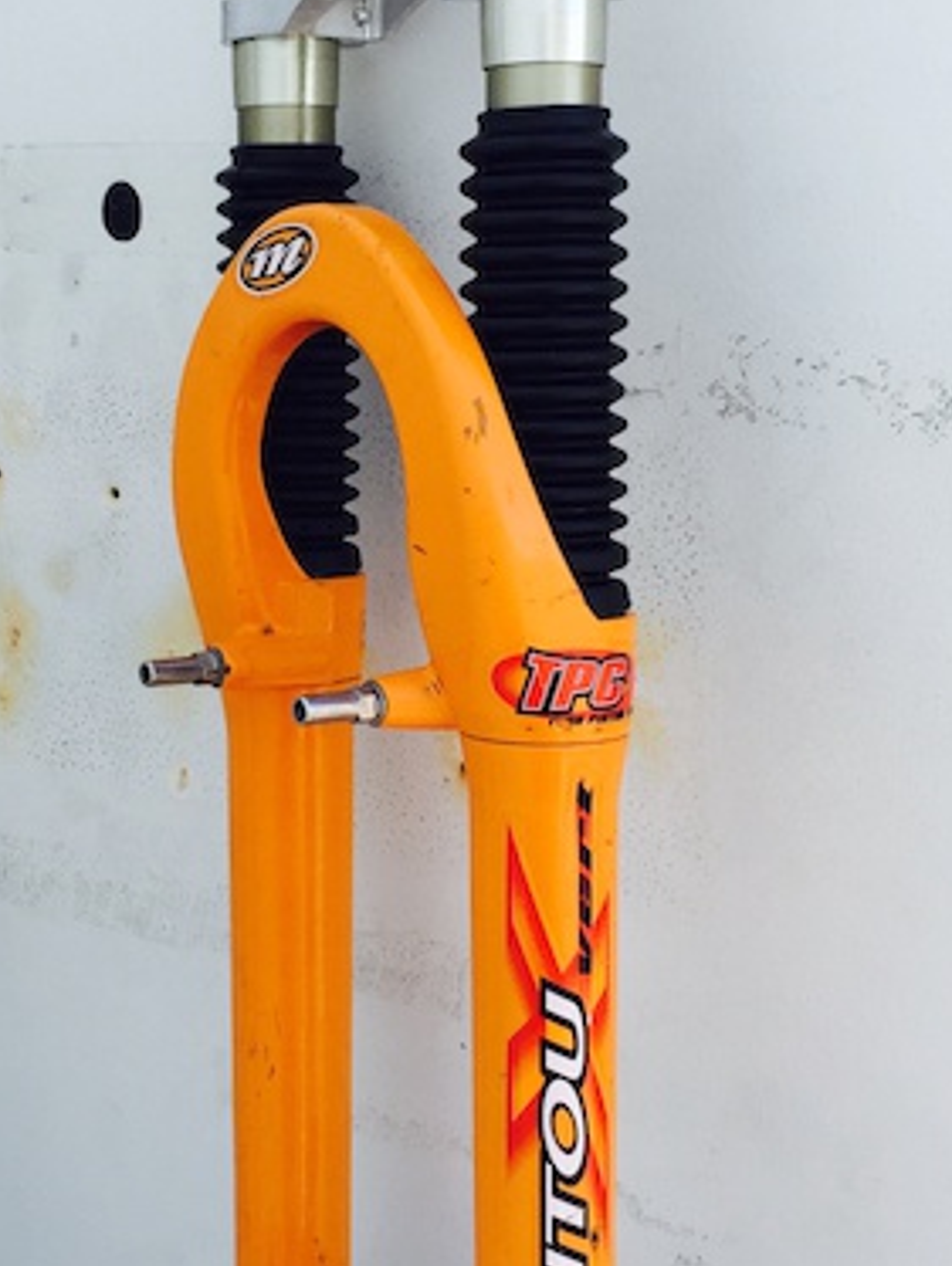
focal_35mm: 62
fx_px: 2271
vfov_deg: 31.0
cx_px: 278
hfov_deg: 23.5
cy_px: 474
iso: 32
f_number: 2.2
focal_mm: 4.15
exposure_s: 1/421
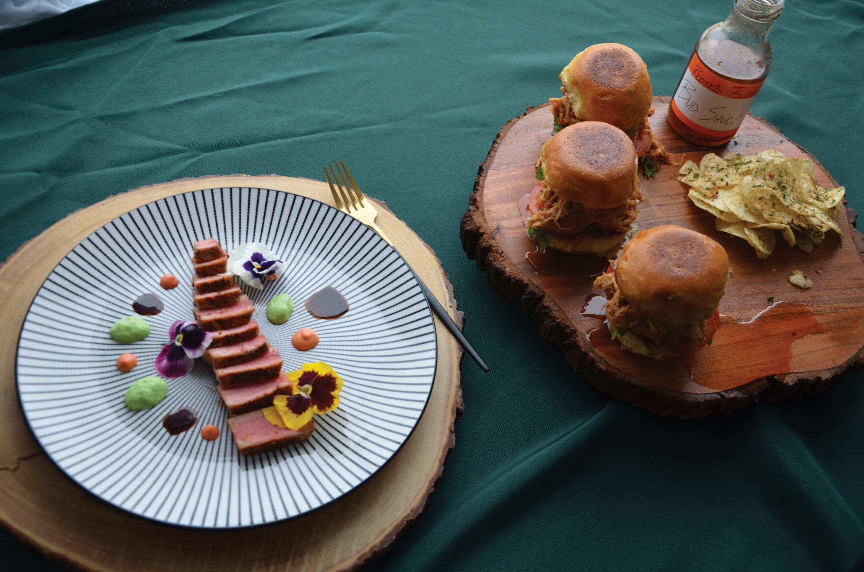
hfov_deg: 53.2
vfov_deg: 36.7
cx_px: 432
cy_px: 286
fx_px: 862
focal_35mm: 36
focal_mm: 24
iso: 320
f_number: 5.6
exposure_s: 1/125
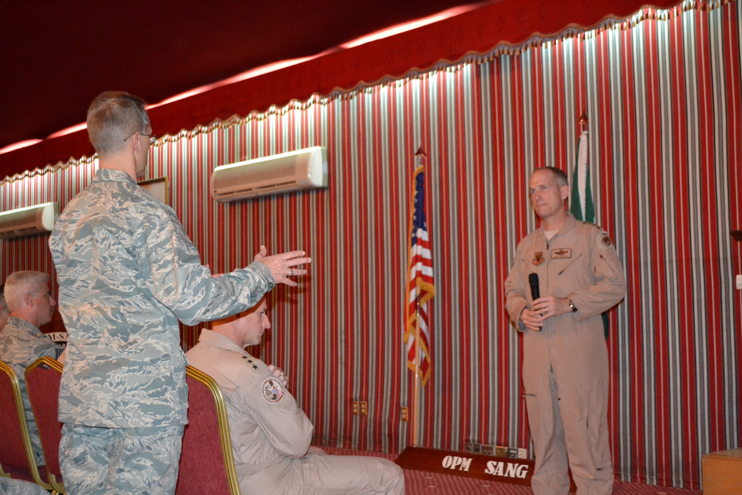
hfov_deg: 41.1
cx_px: 371
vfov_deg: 28.1
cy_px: 248
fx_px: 989
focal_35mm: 48
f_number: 4.8
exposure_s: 1/60
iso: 3200
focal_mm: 32
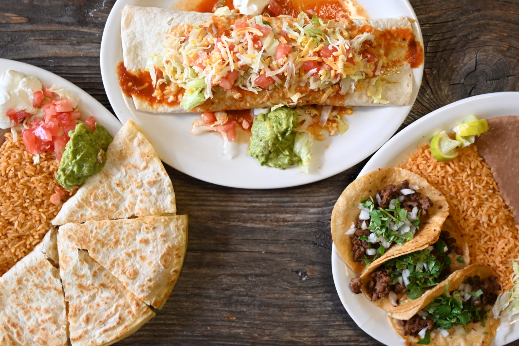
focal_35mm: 29
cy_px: 173
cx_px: 260
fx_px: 418
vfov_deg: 44.9
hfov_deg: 63.7
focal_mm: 29
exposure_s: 1/125
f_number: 4
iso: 1600
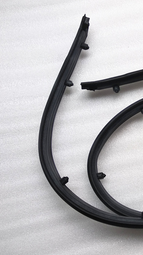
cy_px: 128
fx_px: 256
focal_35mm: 38
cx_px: 156
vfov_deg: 52.8
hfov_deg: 28.4
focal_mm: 3.81
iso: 100
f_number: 2.2
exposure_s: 1/135
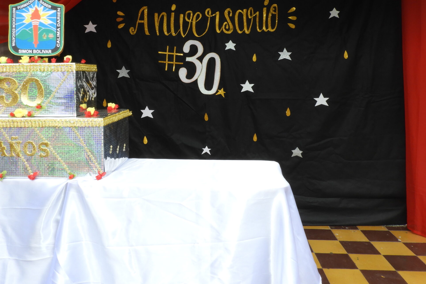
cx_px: 195
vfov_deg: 39.3
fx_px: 391
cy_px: 84
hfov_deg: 57.1
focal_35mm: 33
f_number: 7.6
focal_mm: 4.3
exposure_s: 1/125
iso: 100
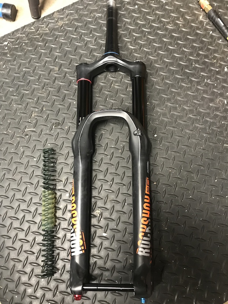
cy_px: 152
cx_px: 114
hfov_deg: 49.7
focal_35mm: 28
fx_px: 246
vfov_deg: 63.4
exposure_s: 1/6
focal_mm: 3.99
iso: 80
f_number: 1.8
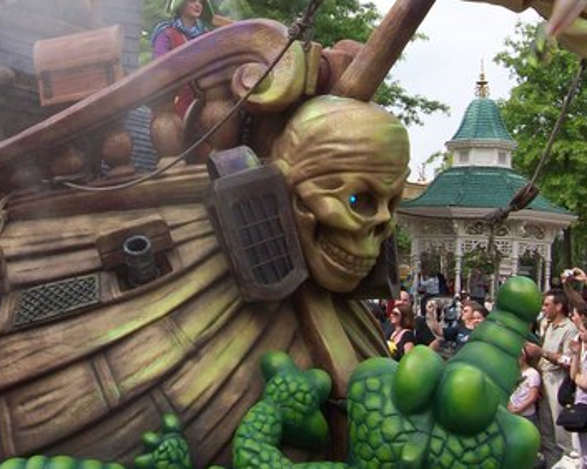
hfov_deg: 28.3
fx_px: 1146
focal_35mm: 66
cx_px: 153
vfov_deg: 22.7
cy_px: 67
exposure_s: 1/353
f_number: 4.8
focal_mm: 6
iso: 80
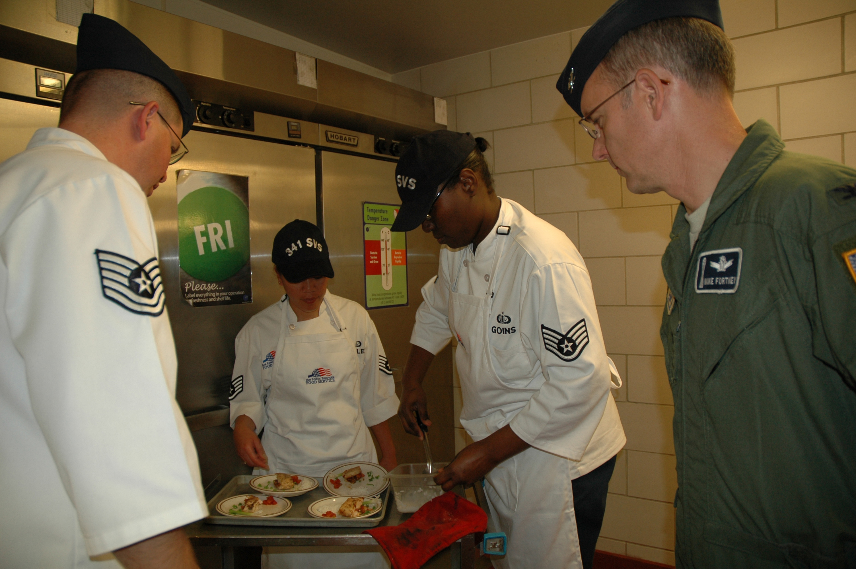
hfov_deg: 67.4
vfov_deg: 47.8
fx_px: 641
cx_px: 428
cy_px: 284
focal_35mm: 27
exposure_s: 1/60
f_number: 3.5
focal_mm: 18
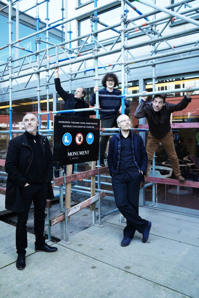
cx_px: 100
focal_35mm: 24
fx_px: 199
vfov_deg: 73.7
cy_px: 149
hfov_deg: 53.1
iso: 1600
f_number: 8
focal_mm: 24
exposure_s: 1/125
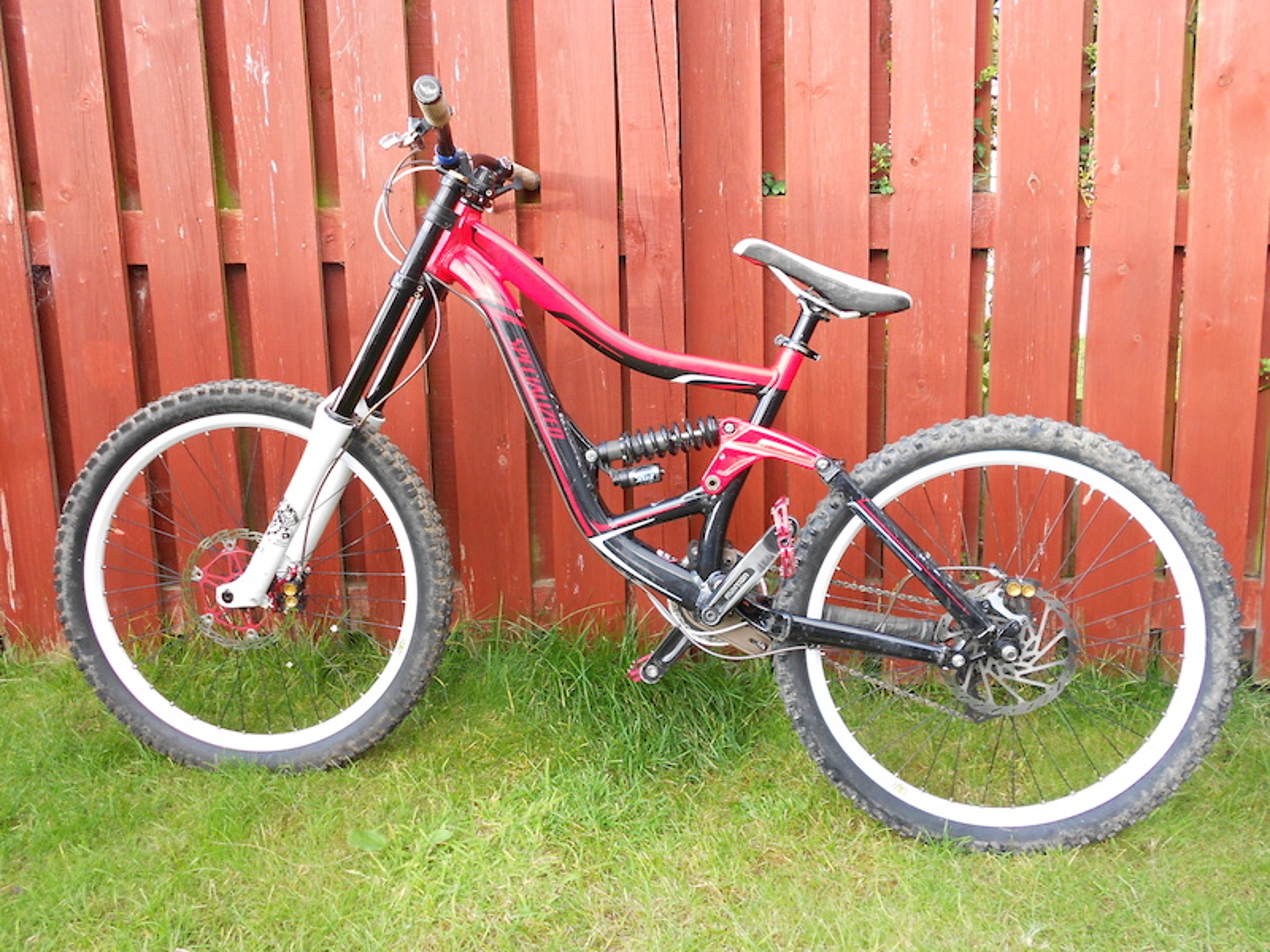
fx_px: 1064
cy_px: 476
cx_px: 635
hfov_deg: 61.7
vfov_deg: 48.2
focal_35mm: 29
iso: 100
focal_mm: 5.1
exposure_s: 1/30
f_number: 3.4
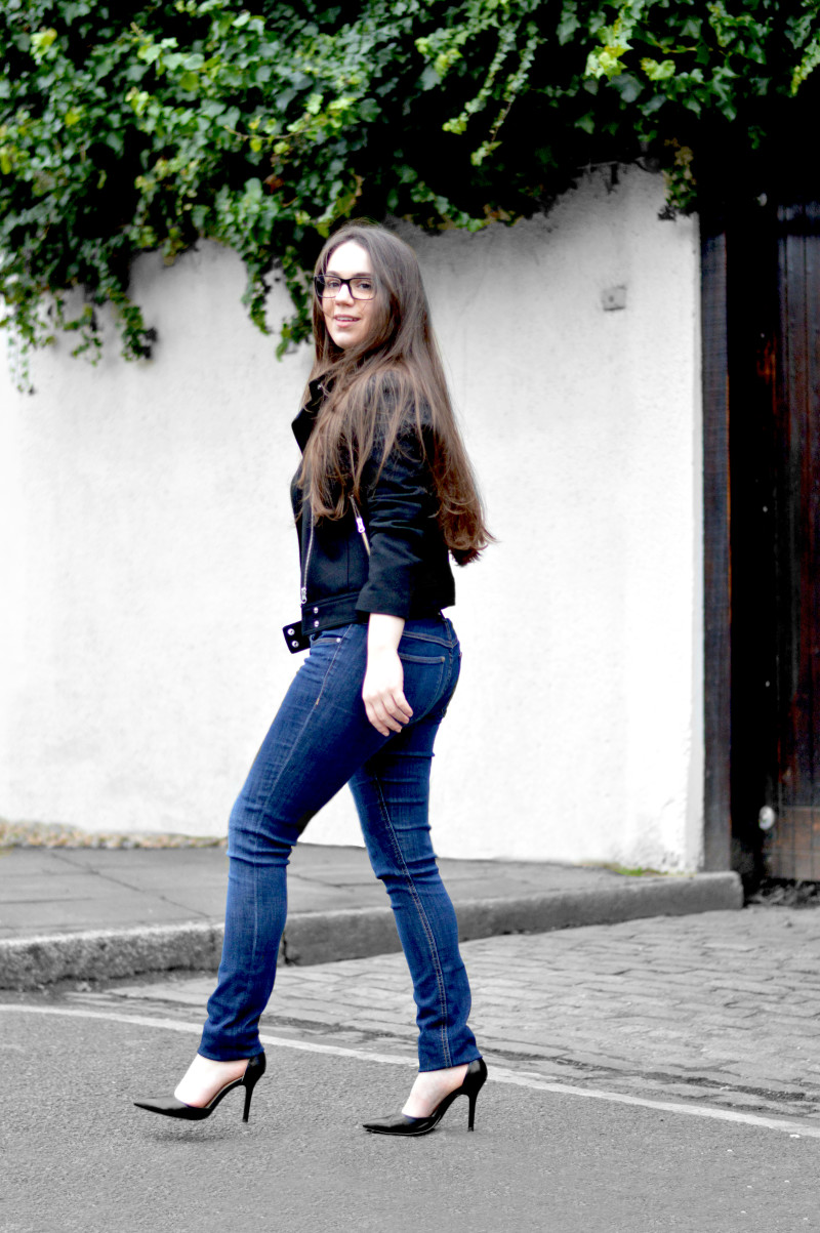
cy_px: 616
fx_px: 2567
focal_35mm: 75
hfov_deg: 18.2
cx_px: 410
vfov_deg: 27.0
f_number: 1.8
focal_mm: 50
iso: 800
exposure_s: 1/2000
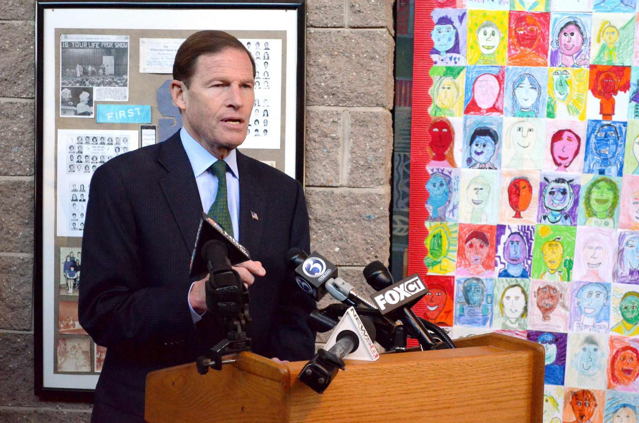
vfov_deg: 16.5
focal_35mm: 82
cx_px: 320
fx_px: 1461
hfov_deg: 24.7
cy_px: 212
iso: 3200
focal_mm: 55
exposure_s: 1/320
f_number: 5.6
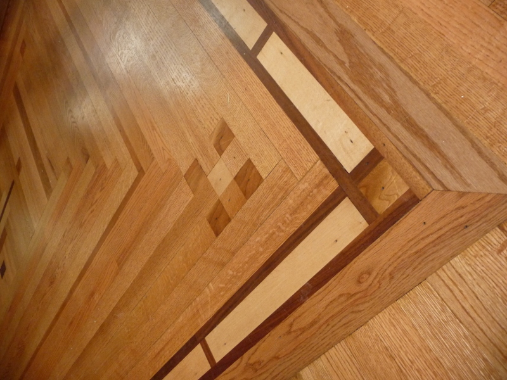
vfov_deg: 49.7
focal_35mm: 28
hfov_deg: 63.4
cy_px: 190
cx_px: 254
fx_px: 410
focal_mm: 4.7
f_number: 3.3
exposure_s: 1/13
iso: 400
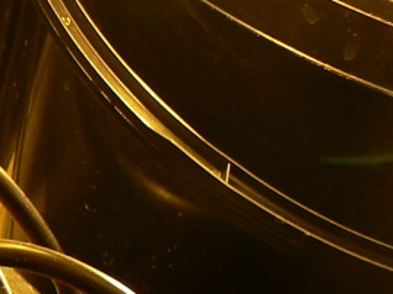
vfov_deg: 9.6
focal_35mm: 151
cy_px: 400
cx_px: -388
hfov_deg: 11.8
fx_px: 1712
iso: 80
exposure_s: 1/60
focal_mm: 6
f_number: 2.8
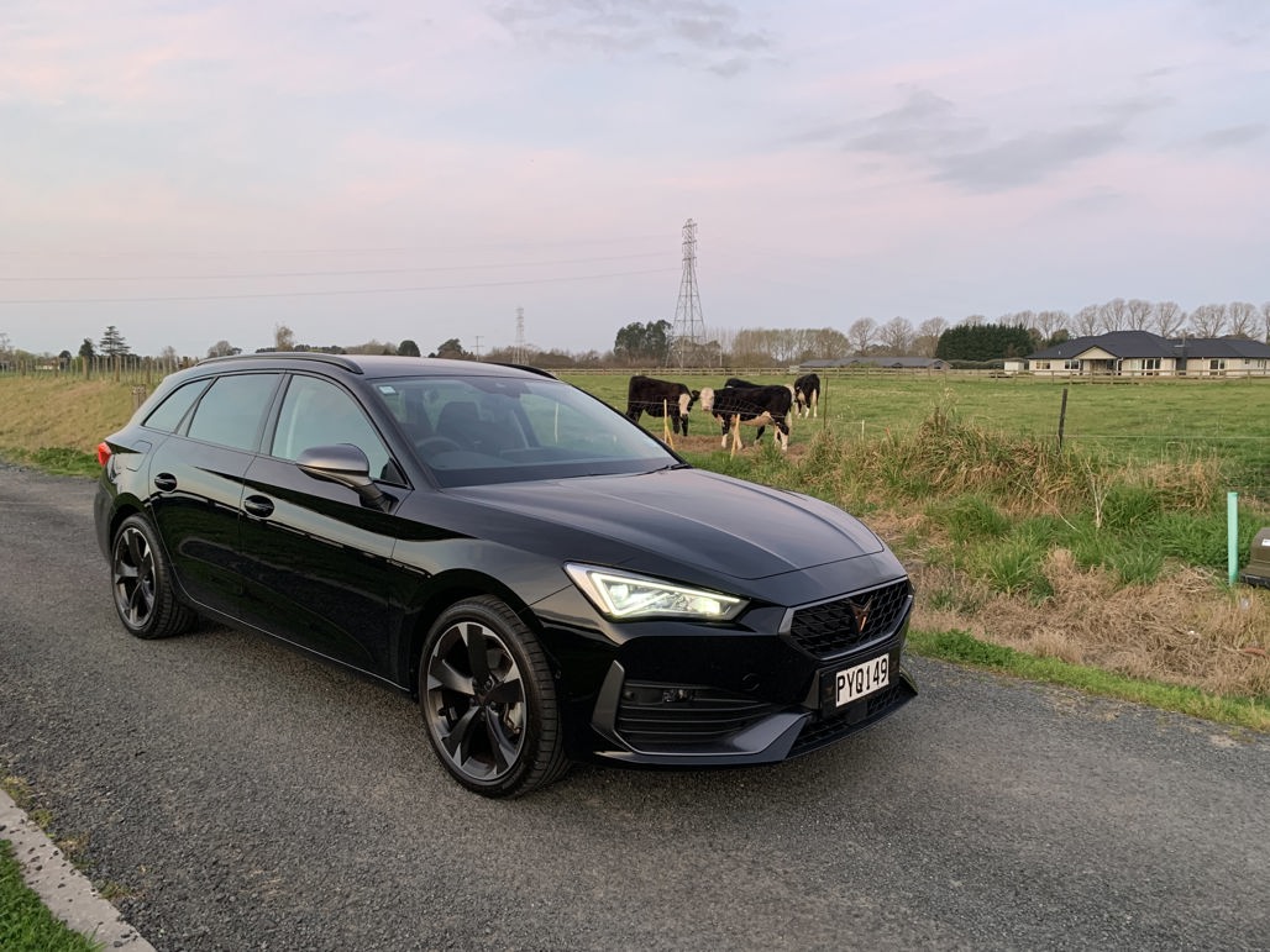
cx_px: 635
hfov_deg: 67.3
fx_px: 954
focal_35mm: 26
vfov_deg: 53.1
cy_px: 476
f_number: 1.8
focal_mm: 4.25
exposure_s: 1/60
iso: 125
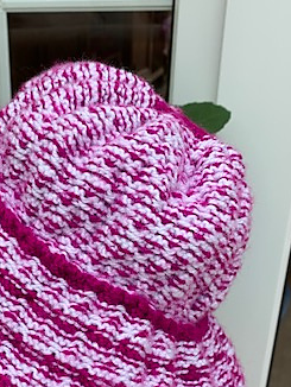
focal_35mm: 51
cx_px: 46
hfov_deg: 27.8
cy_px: 294
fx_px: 571
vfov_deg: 36.5
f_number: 1.8
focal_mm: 4.25
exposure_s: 1/123
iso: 25
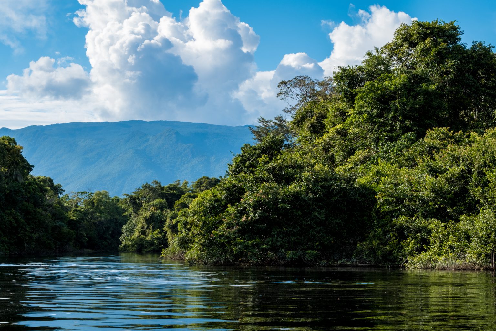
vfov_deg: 18.2
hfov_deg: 27.0
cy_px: 166
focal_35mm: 75
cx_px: 248
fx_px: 1033
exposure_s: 1/125
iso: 200
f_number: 11
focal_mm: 50
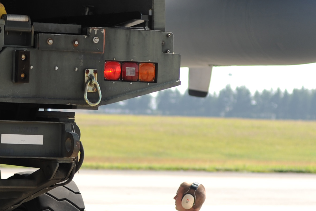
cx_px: 43
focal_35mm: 180
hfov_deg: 11.4
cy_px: 187
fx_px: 1579
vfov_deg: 7.6
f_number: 2.5
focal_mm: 50
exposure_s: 1/2000
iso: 125
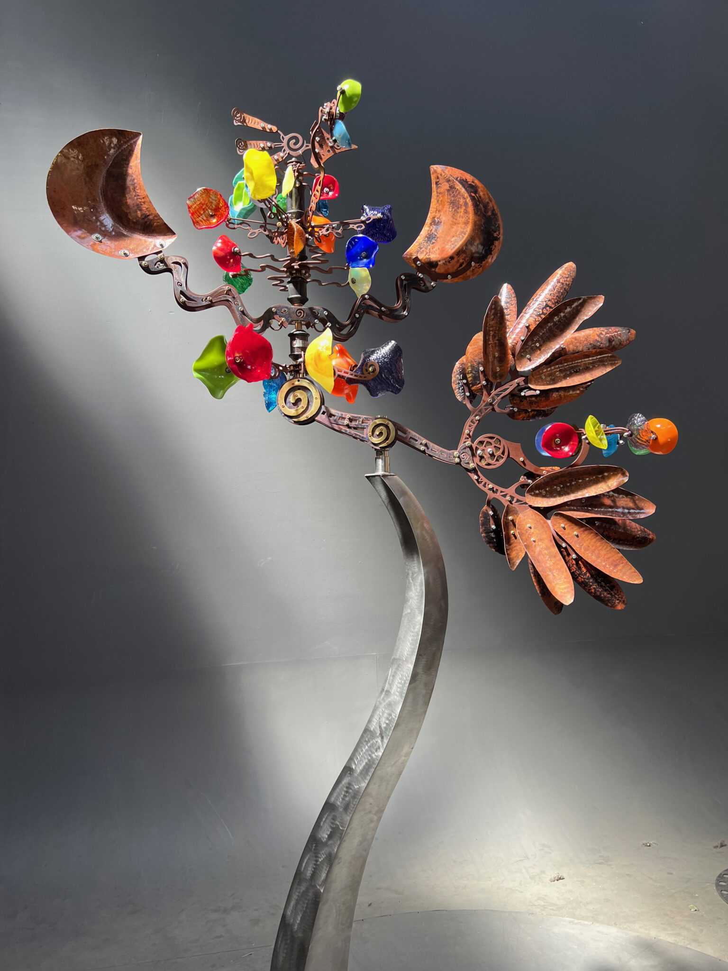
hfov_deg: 53.1
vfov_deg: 67.3
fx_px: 729
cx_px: 364
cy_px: 486
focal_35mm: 26
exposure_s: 1/144
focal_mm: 5.7
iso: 40
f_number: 1.5
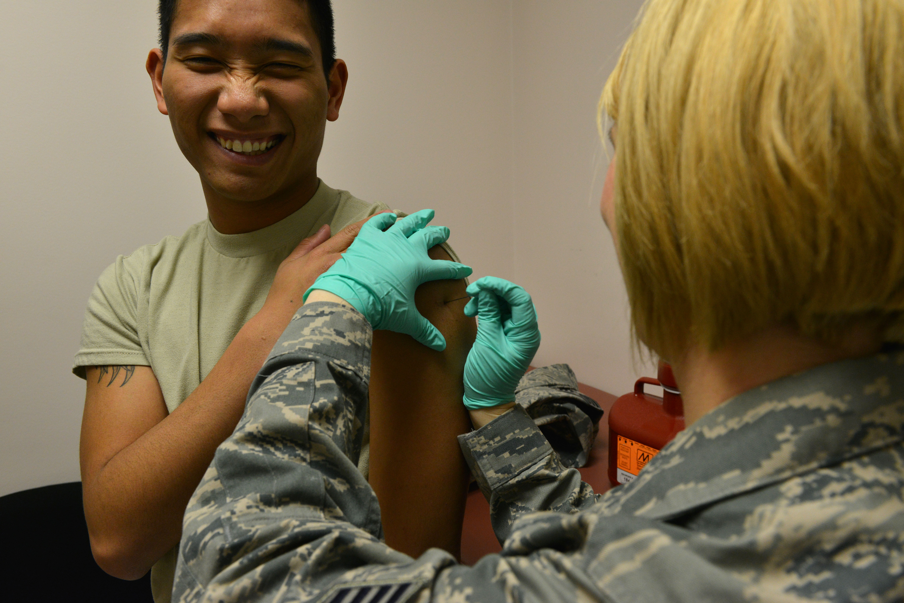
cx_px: 452
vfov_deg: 42.4
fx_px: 779
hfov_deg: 60.3
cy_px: 302
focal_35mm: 31
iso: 800
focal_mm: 31
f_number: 7.1
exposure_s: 1/60
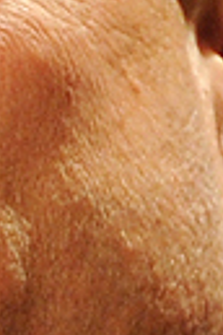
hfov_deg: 1.3
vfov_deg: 1.9
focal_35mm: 1084
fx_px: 10071
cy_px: 166
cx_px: -170
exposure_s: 1/400
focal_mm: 200
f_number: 3.2
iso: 1600
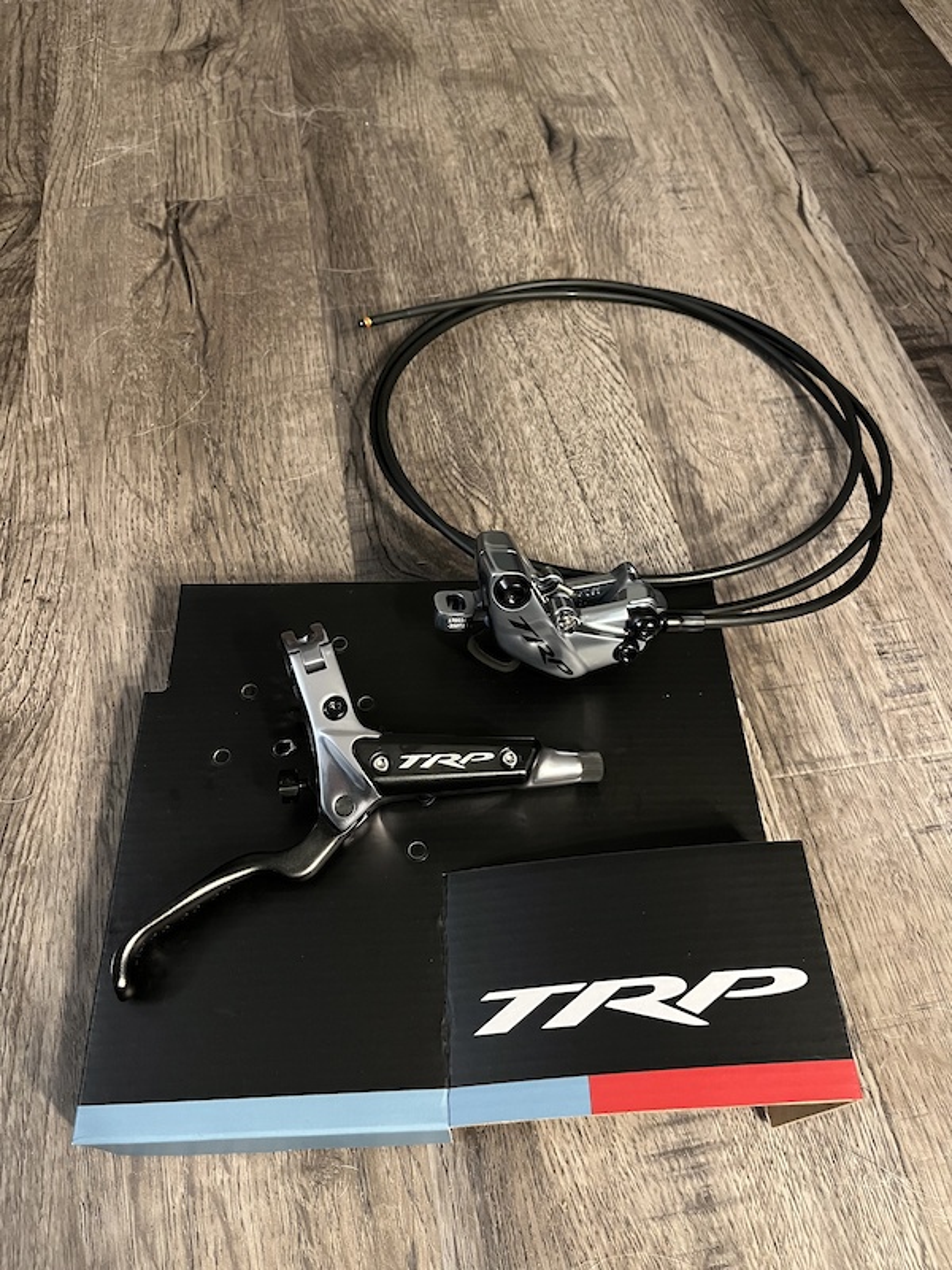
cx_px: 476
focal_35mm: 26
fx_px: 953
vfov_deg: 67.3
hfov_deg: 53.1
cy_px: 635
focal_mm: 5.1
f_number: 1.6
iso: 640
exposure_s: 1/30
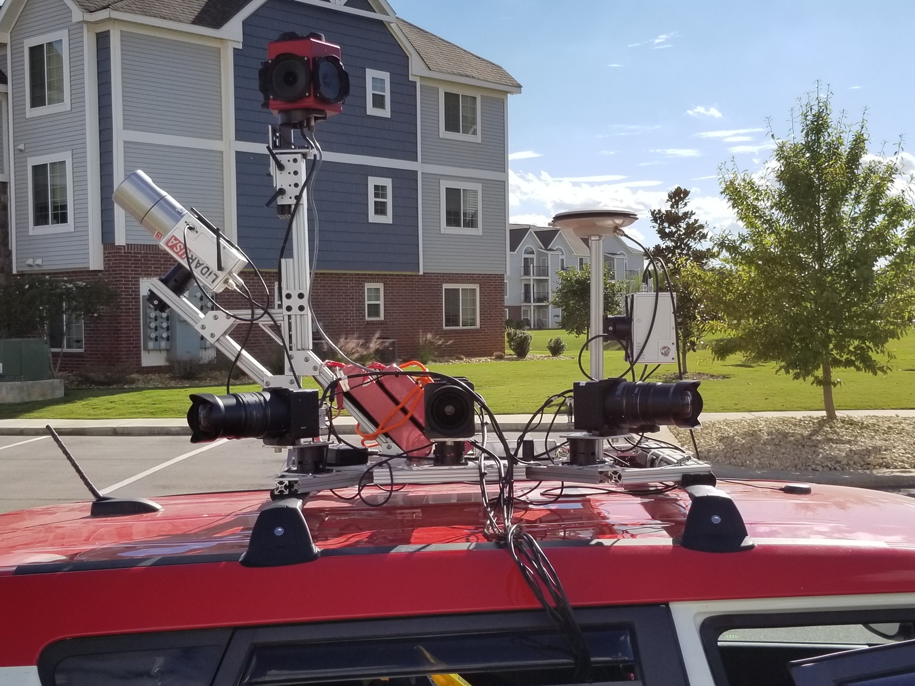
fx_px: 687
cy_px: 343
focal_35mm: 26
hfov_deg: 67.3
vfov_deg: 53.1
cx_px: 458
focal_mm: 4.3
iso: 50
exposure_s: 1/3236
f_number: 1.7
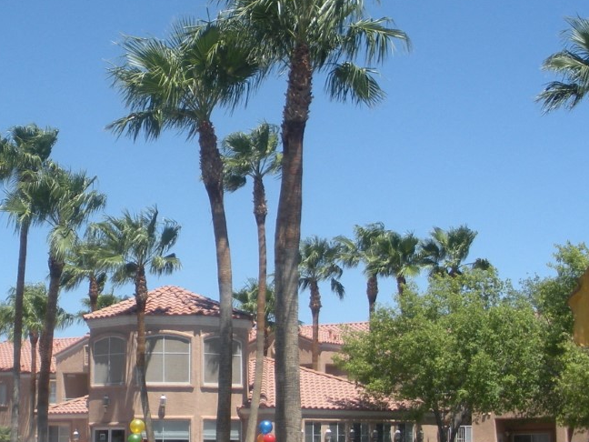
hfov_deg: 24.3
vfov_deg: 18.4
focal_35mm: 80
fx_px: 1361
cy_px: 172
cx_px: 185
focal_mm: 6.3
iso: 64
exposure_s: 1/636
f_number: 3.5
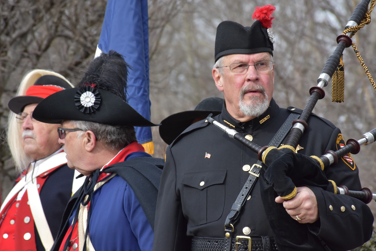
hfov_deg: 8.4
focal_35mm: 246
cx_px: 210
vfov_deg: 5.6
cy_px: 130
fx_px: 2569
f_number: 8
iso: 800
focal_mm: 140
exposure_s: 1/1000
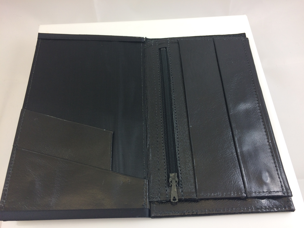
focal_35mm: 29
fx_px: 255
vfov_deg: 48.2
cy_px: 114
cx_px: 152
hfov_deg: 61.7
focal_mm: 4.15
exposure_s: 1/60
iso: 40
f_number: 2.2
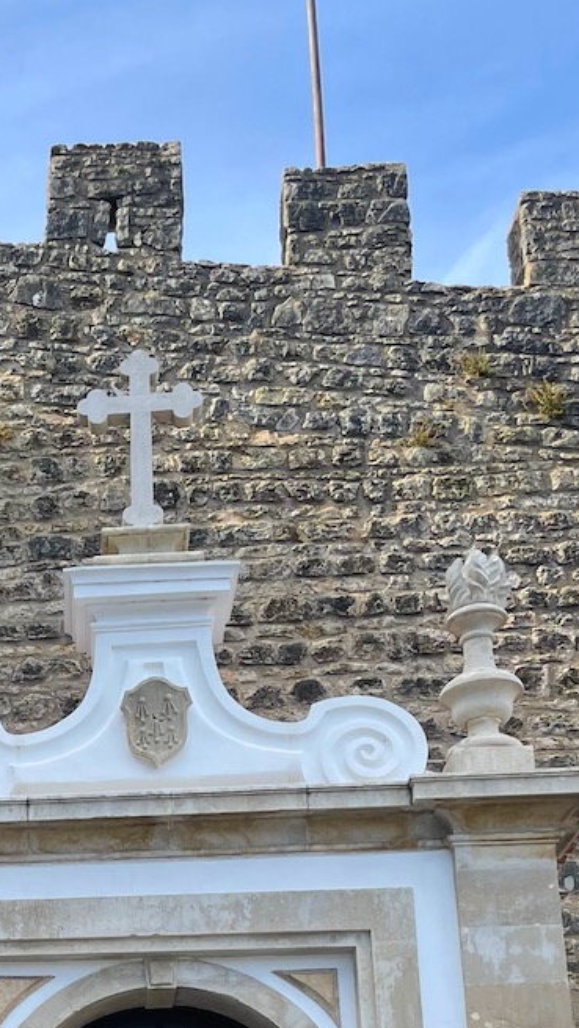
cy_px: 1055
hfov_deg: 19.5
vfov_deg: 32.3
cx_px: -58
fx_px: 1608
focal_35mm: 59
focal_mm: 4.2
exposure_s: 1/1043
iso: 32
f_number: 1.6
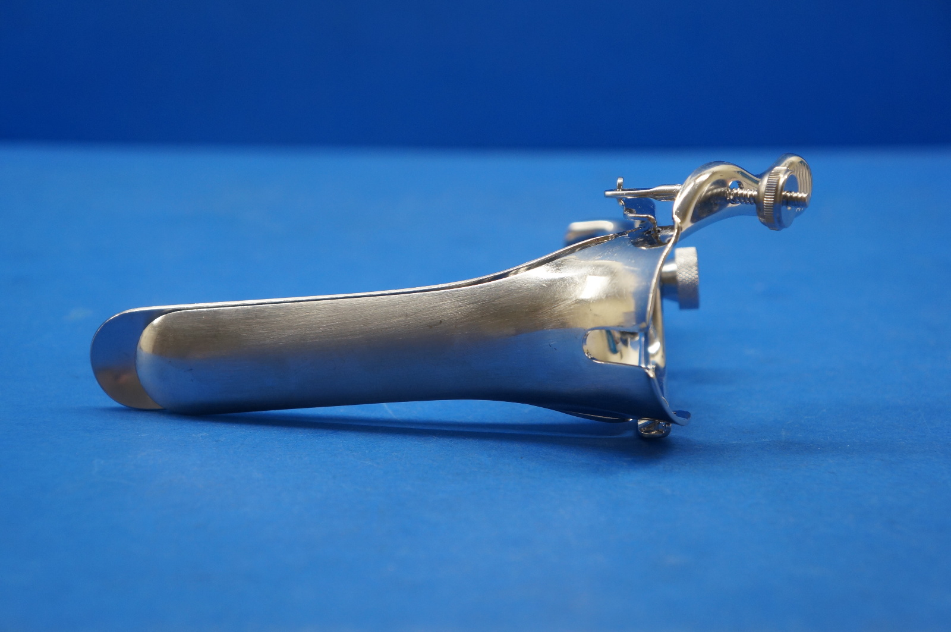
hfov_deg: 32.7
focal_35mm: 62
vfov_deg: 22.0
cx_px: 476
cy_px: 316
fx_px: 1623
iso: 400
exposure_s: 1/80
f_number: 5
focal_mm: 41
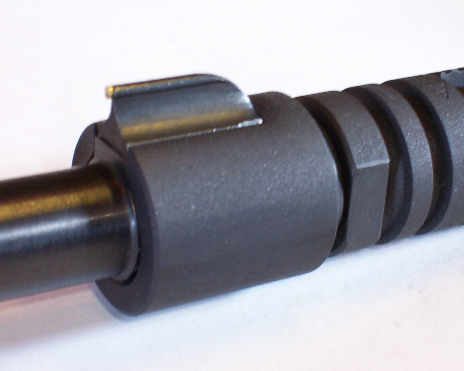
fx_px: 1552
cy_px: 185
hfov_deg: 17.0
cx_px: 245
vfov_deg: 13.6
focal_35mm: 113
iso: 140
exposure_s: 1/19.3
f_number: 4.72
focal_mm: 16.61
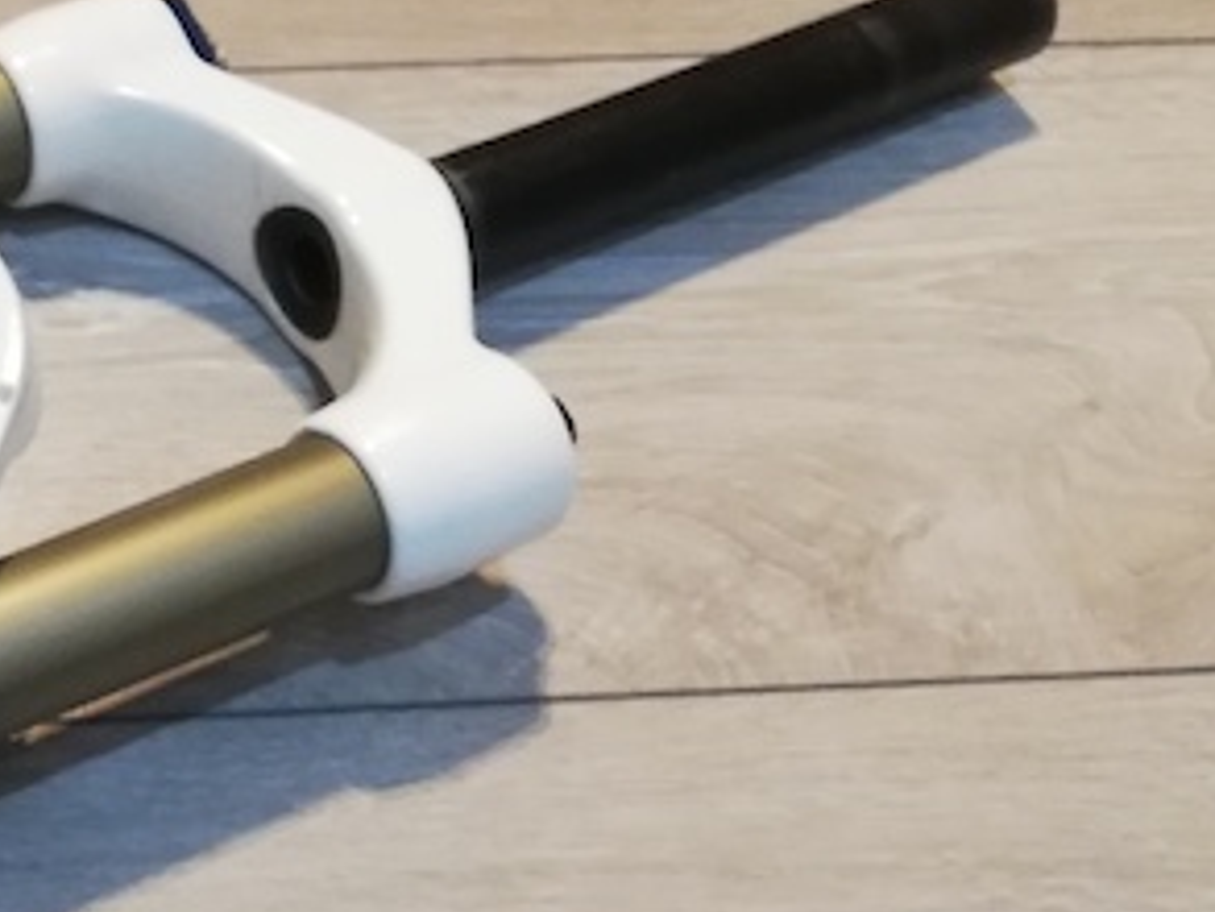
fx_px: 2493
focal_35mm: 71
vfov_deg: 20.6
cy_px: 659
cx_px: -365
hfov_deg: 24.0
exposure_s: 1/25
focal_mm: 3.81
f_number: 2.2
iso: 400
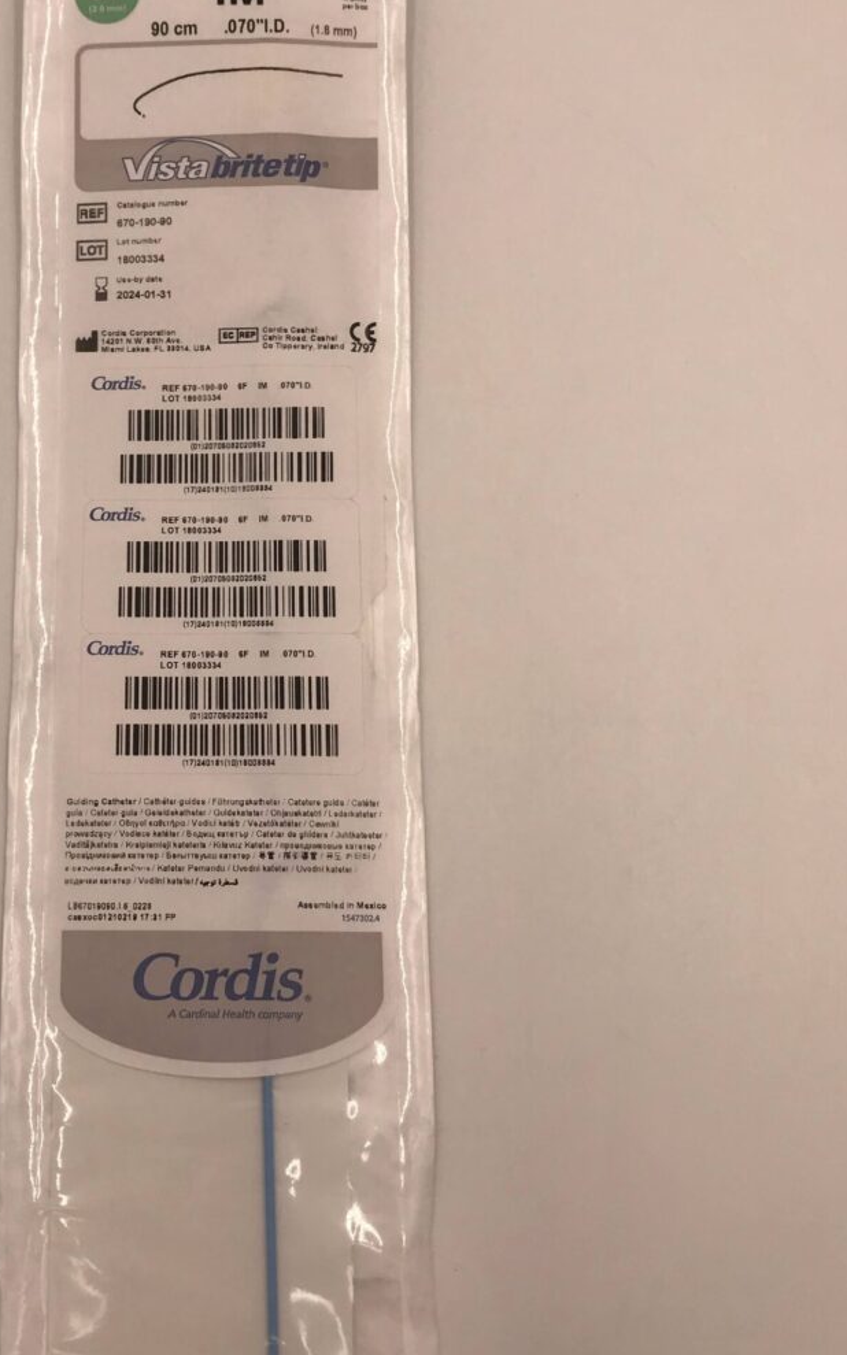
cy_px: 602
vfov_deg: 49.2
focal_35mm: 40
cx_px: 182
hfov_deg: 31.3
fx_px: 1478
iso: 20
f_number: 1.8
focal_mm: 3.99
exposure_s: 1/259
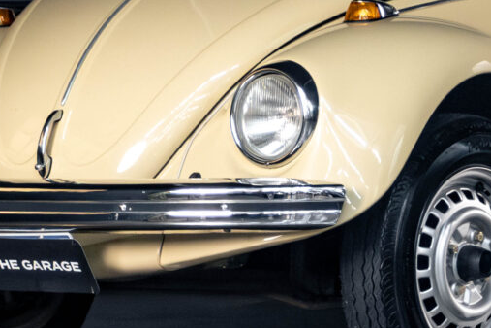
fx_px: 4132
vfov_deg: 4.5
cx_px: 474
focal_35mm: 303
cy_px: 40
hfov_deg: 6.8
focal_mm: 50
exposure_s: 1/50
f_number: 4
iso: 4000
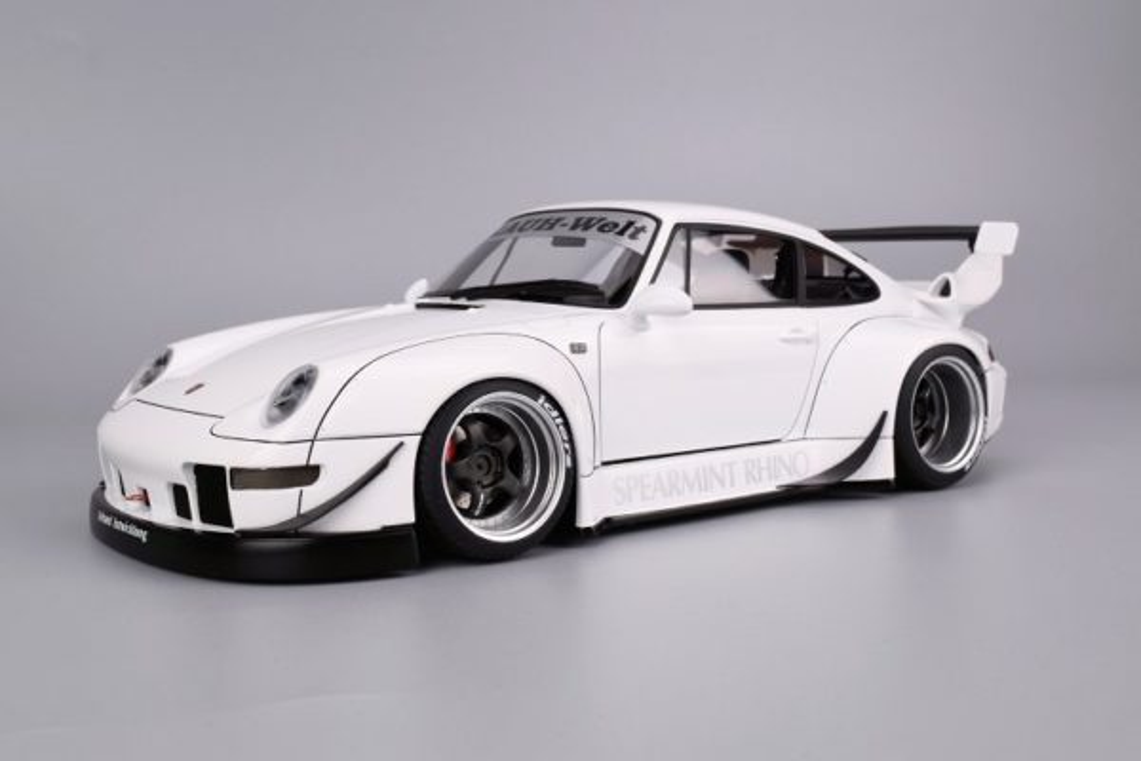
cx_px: 570
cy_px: 380
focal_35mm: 46
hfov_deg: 42.3
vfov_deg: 28.9
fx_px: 1474
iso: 100
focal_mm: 31
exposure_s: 1/15
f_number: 18
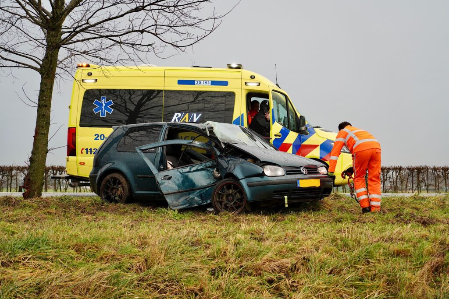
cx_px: 224
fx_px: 1310
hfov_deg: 19.5
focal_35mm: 105
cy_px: 150
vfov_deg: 13.0
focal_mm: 105
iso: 160
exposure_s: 1/125
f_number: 4
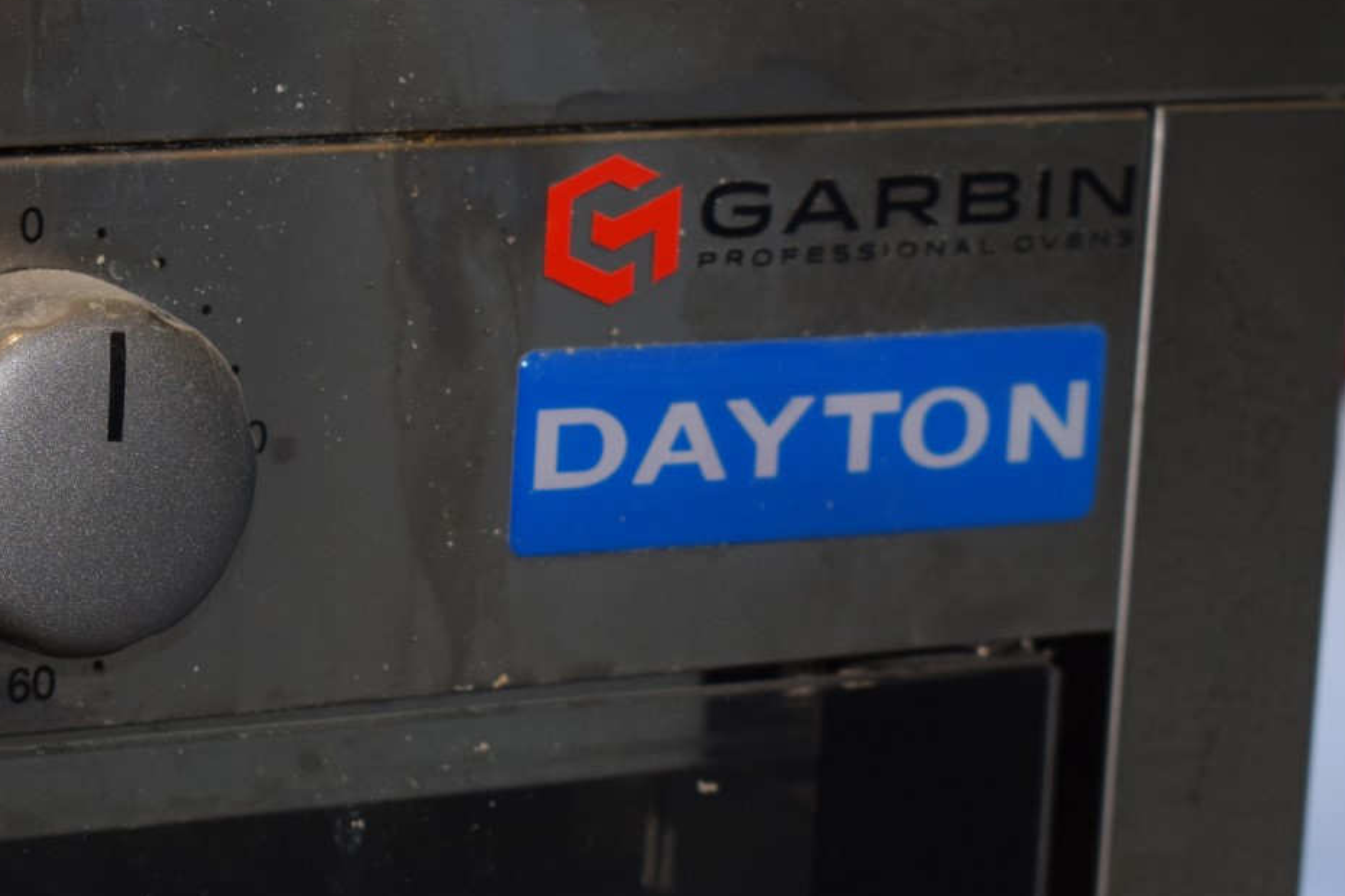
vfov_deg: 10.1
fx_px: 5080
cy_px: 459
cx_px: 339
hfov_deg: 15.0
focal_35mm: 136
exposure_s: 1/60
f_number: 5.6
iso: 800
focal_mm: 52
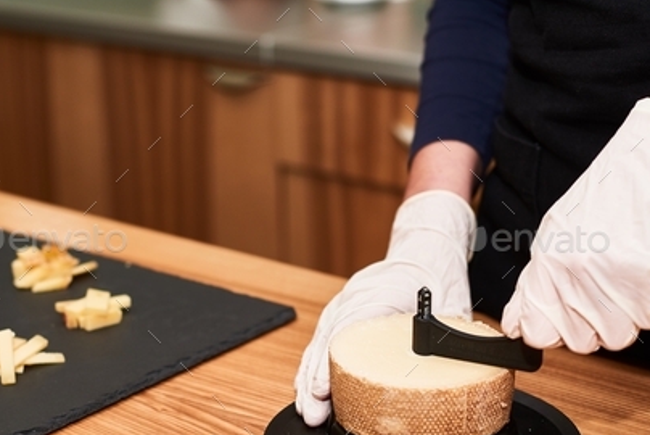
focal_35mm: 73
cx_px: 291
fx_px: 1319
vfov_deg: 18.6
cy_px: 316
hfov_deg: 27.7
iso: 200
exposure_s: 1/160
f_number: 3.5
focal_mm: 50
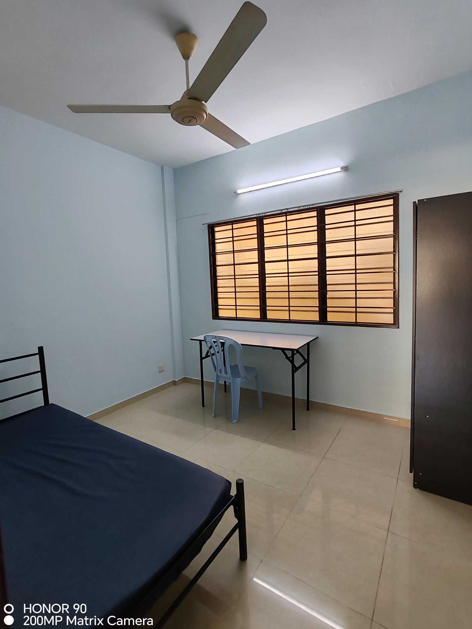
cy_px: 306
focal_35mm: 17
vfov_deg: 91.0
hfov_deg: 74.7
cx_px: 232
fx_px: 309
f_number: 2.2
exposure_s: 1/33
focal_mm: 1.96
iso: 200
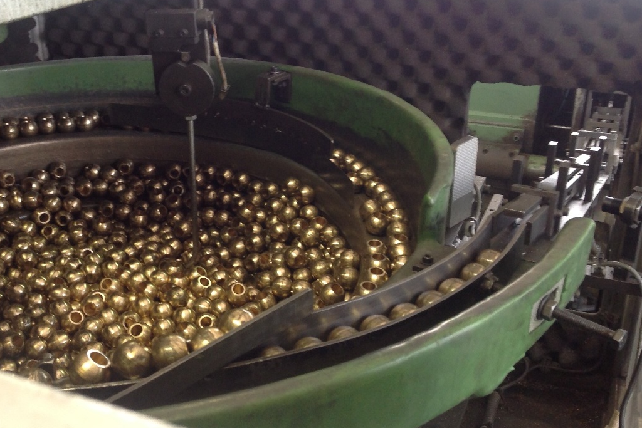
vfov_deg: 29.2
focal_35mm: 46
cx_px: 253
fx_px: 820
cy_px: 181
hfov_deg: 42.5
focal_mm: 4.28
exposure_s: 1/15
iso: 100
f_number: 2.4
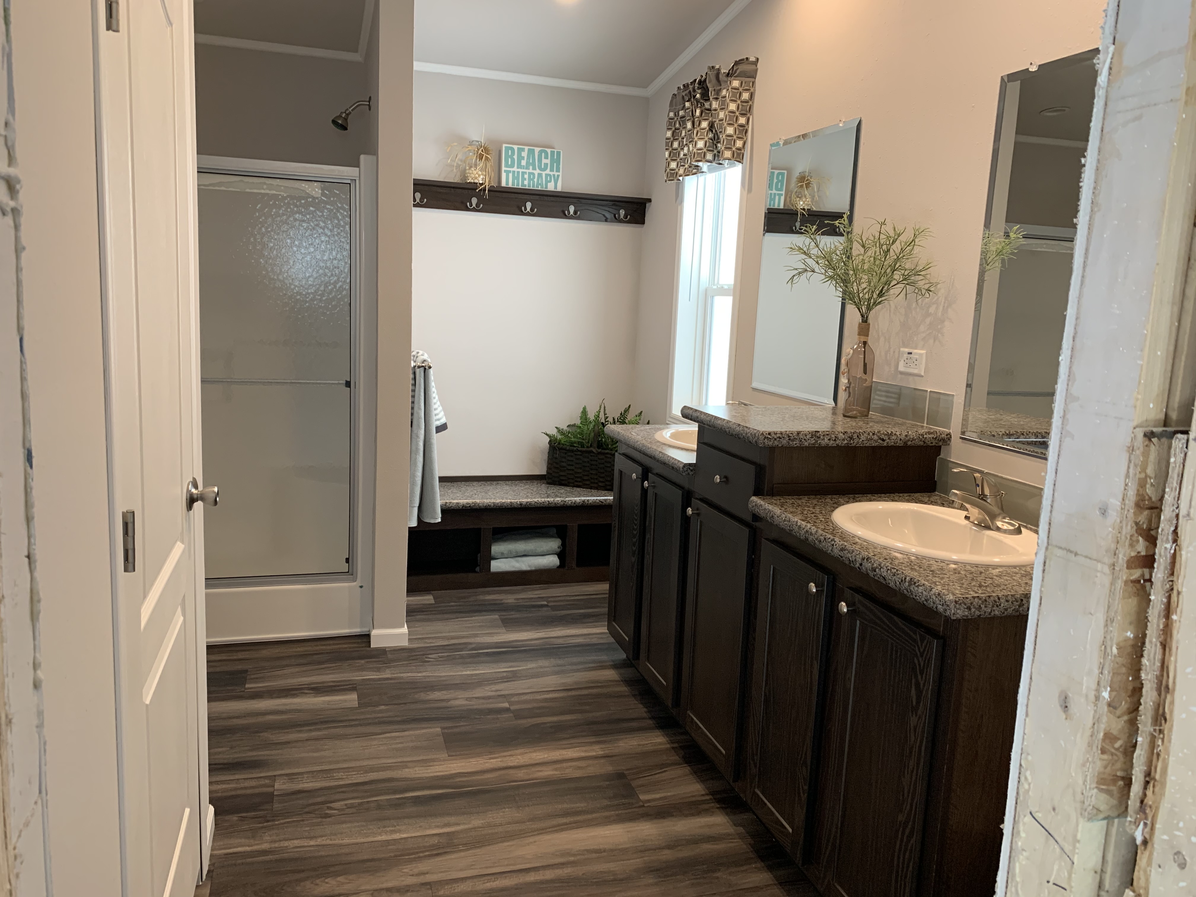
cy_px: 448
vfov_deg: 53.1
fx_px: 898
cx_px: 598
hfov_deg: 67.3
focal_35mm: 26
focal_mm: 4.25
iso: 100
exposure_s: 1/60
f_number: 1.8
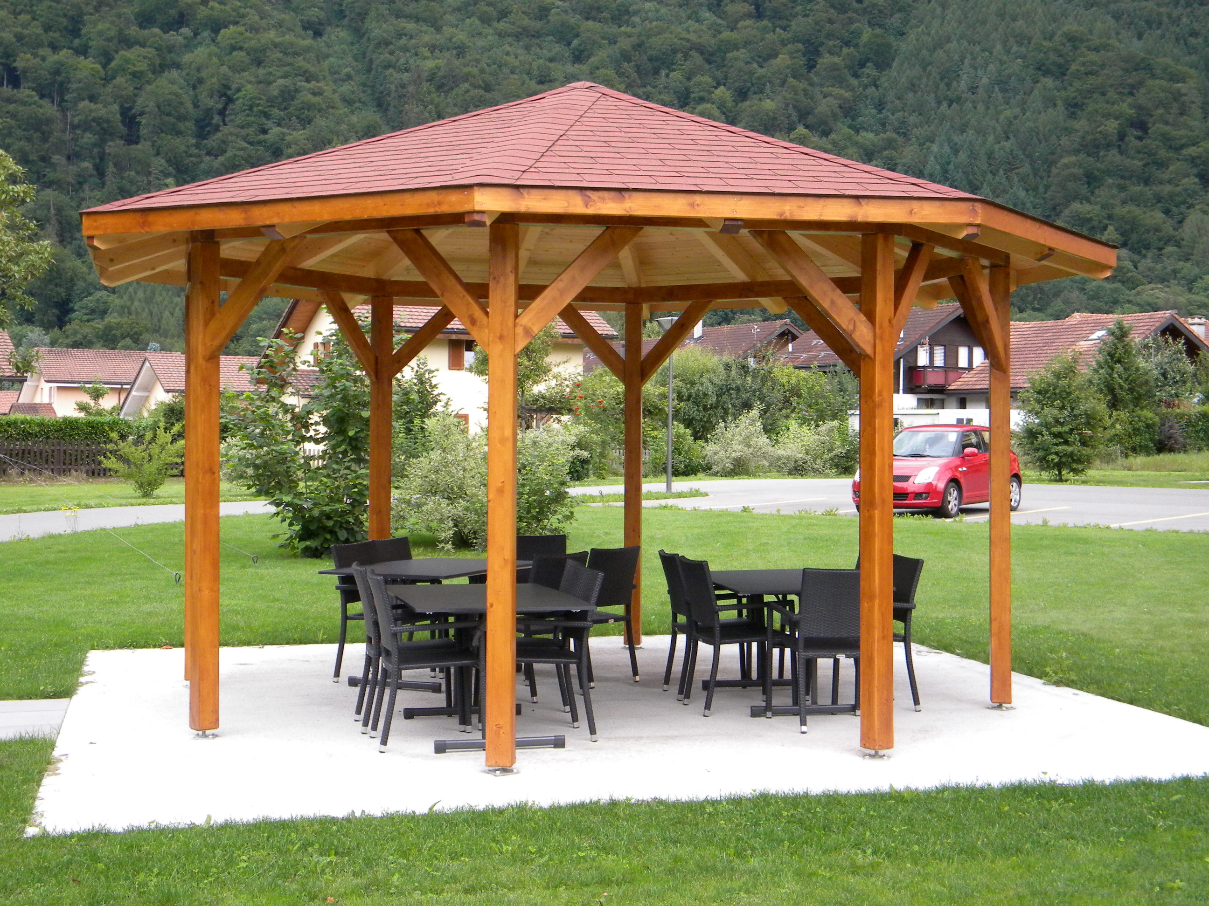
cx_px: 604
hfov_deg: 40.4
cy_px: 453
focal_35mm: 47
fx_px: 1642
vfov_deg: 30.9
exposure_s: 1/500
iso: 290
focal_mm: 8.6
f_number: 3.9
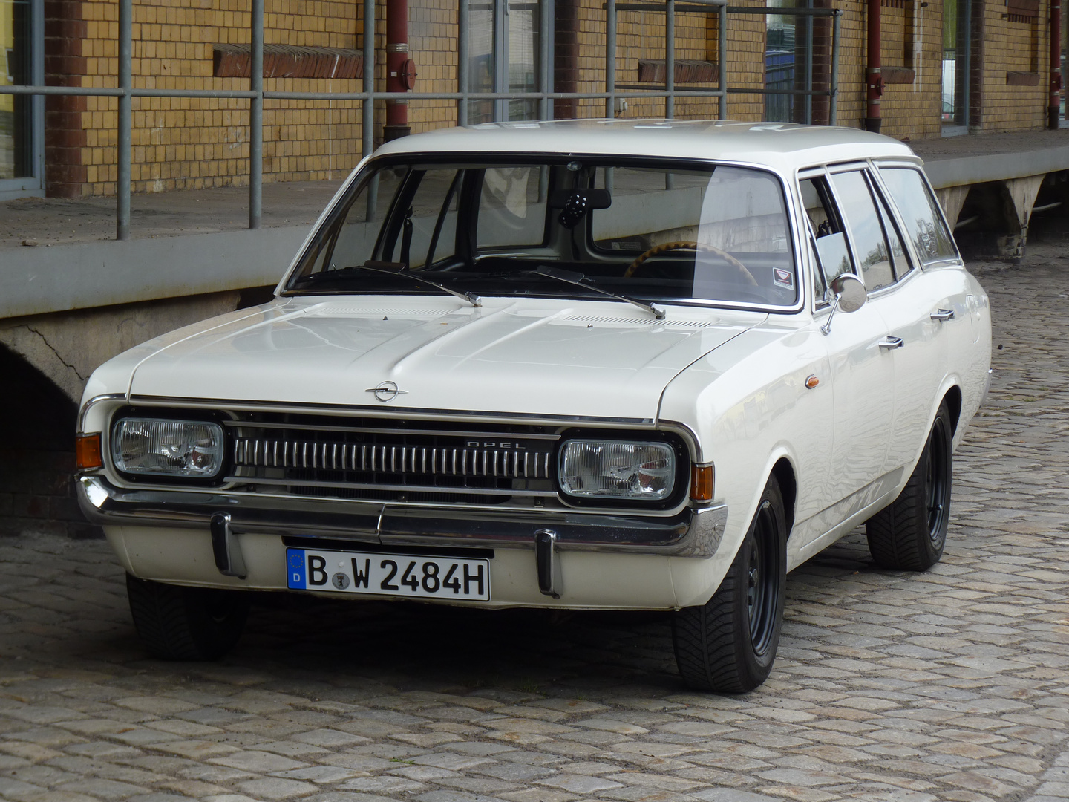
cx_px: 534
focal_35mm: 138
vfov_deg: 10.7
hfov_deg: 14.3
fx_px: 4262
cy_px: 401
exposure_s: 1/400
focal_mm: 24.5
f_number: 3.6
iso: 80
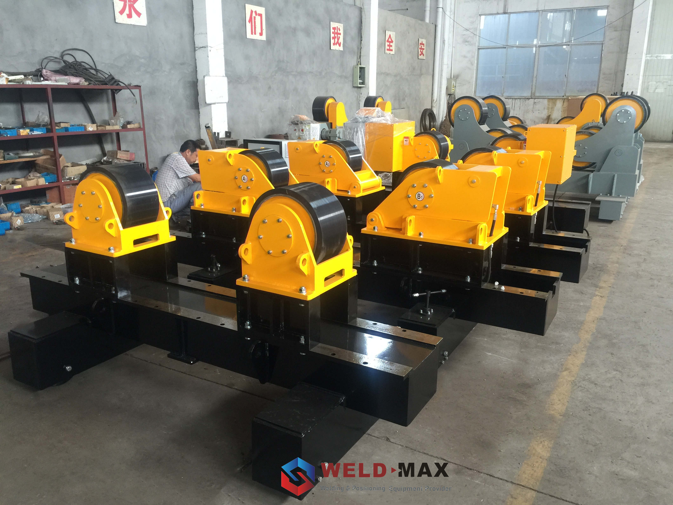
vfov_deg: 48.2
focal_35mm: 29
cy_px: 252
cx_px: 336
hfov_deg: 61.7
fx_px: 564
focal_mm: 4.15
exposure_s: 1/33
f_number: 2.2
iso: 64
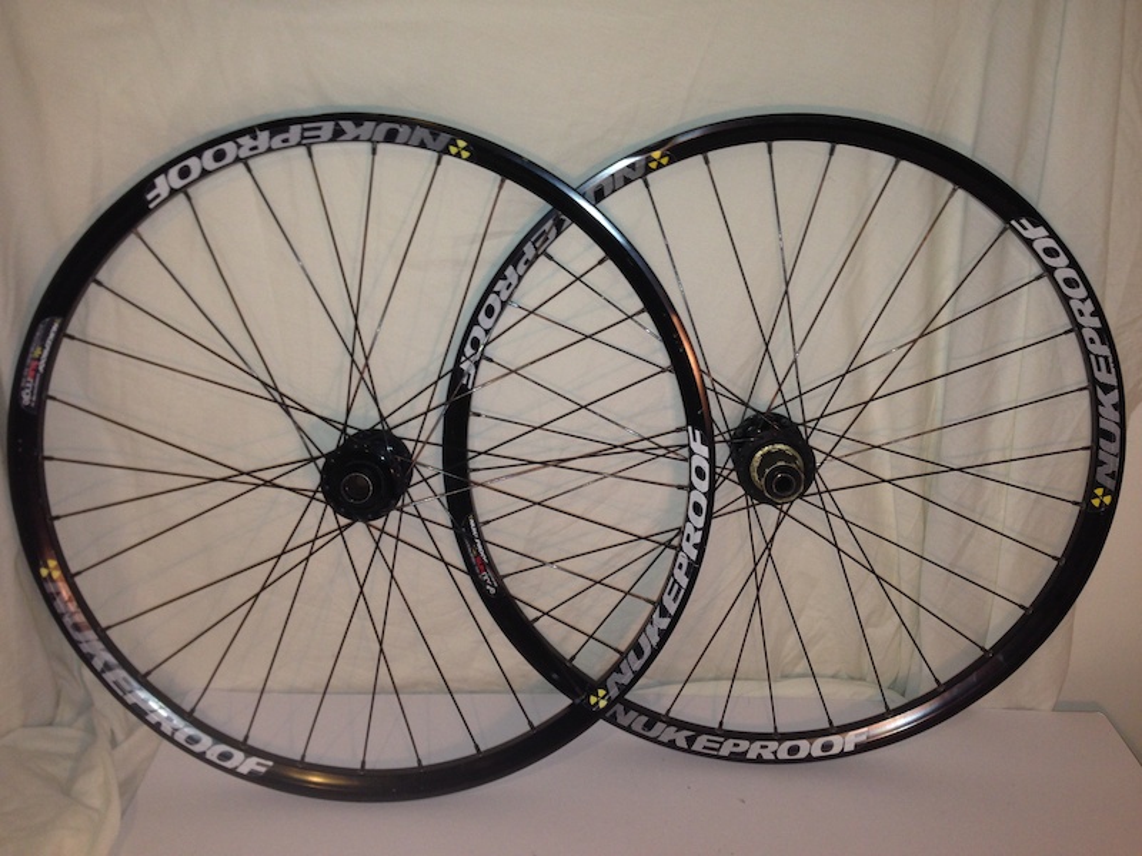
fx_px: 1089
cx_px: 571
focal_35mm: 33
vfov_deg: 42.9
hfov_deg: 55.4
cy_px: 428
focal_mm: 4.12
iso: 64
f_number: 2.4
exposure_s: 1/20
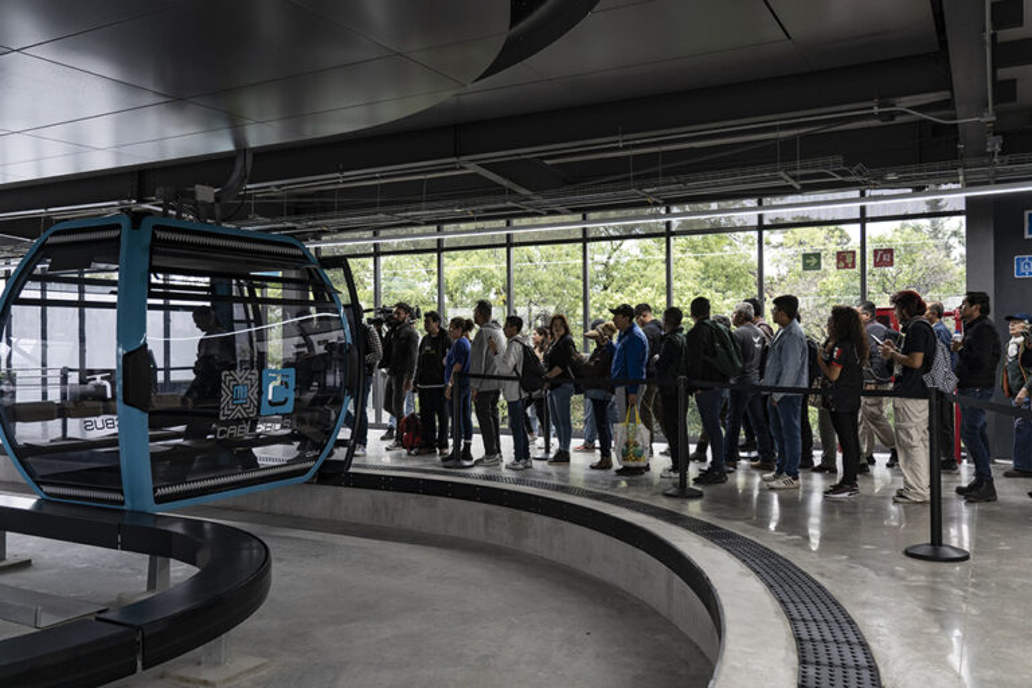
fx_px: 831
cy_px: 344
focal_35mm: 29
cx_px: 516
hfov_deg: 63.7
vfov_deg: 45.0
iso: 800
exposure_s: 1/125
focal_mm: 29
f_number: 4
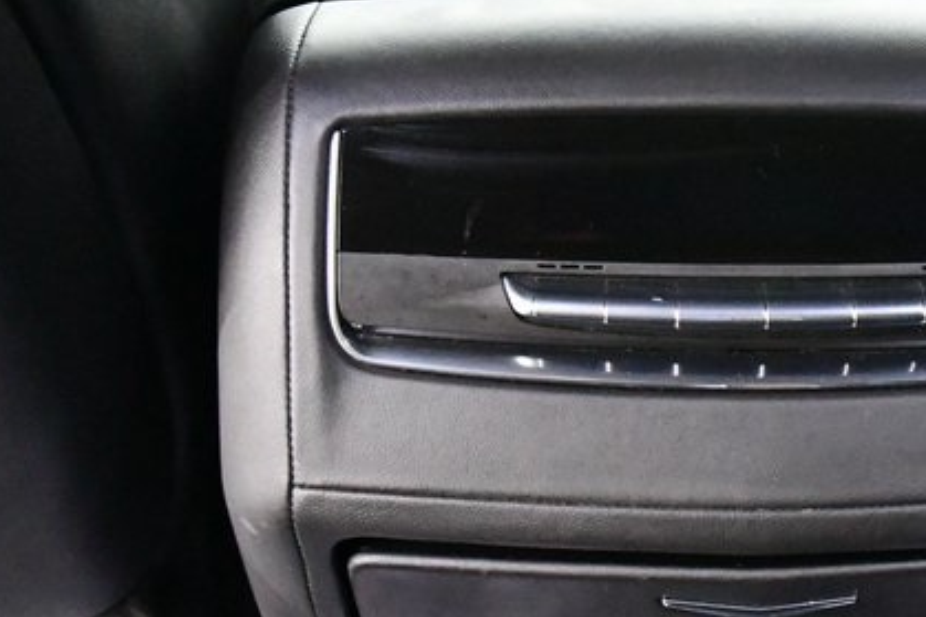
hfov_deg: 29.8
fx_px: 1697
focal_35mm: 66
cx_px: 749
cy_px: 348
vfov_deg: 20.6
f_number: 3.5
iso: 12800
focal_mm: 18
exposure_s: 1/40
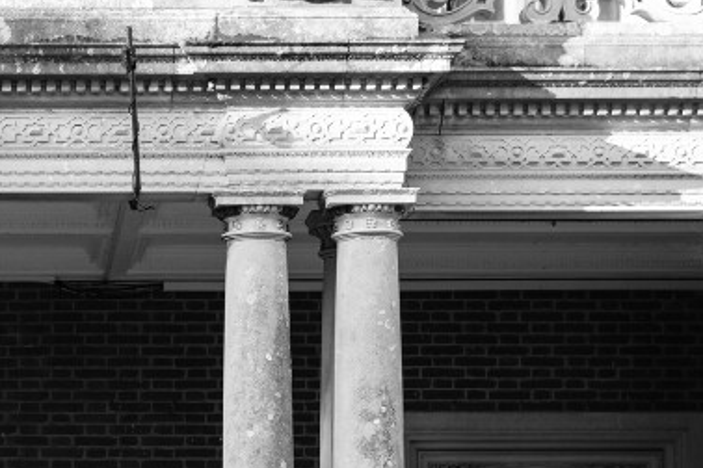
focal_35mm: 111
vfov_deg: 12.1
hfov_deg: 17.9
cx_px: -20
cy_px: 522
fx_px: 2167
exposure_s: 1/400
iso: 160
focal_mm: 35
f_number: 4
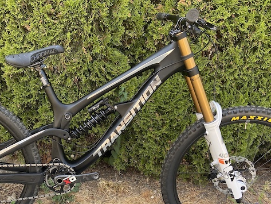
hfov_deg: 42.5
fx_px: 345
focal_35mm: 44
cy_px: 157
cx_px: 97
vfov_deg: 32.2
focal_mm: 4.25
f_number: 1.8
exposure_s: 1/121
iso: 32
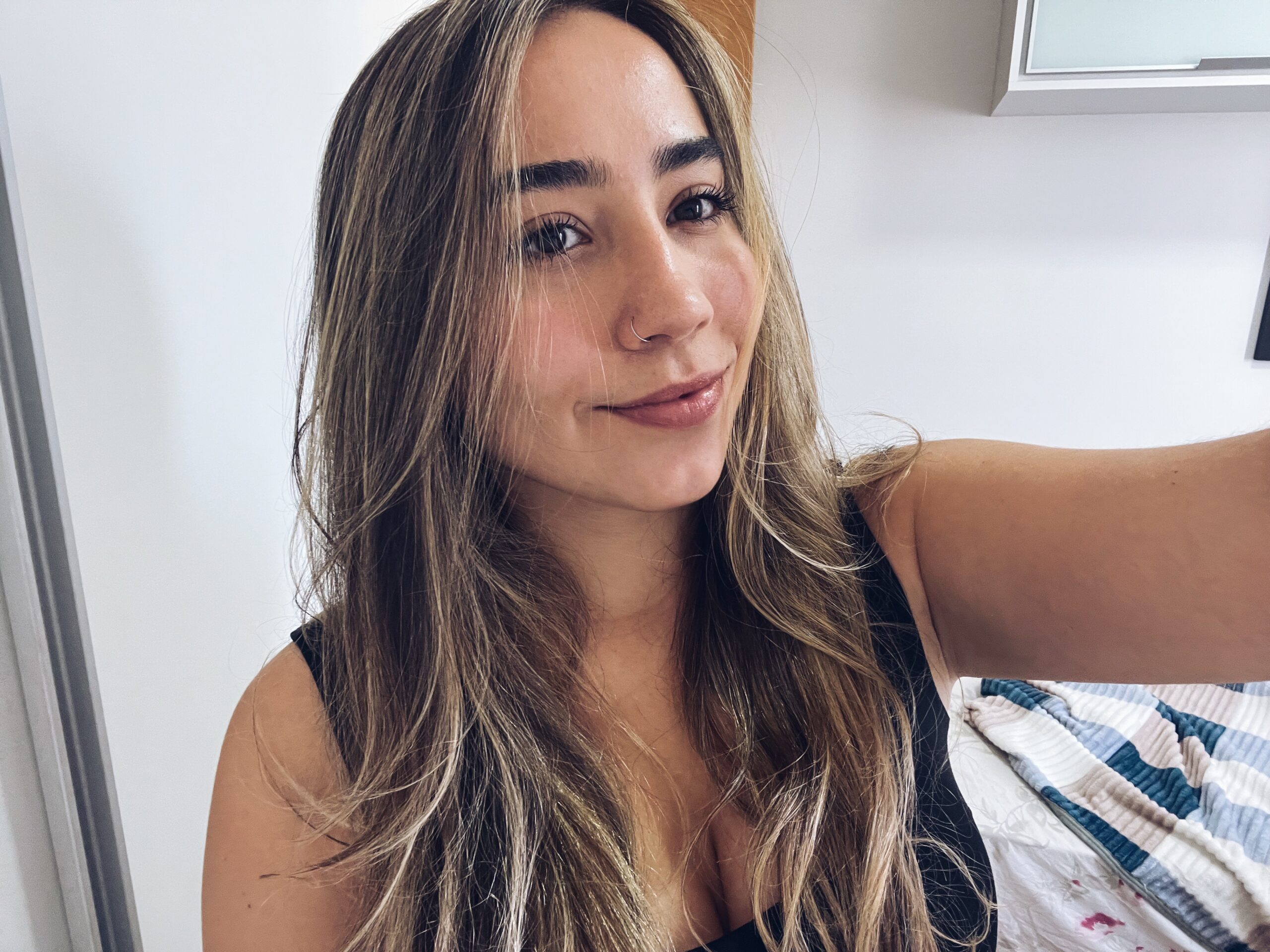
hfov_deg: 73.9
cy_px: 476
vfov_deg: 58.9
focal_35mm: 23
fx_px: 844
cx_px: 635
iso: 250
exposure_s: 1/60
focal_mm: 2.71
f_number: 2.2
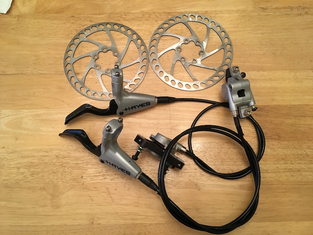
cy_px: 118
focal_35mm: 29
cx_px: 156
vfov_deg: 48.2
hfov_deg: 61.7
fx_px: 262
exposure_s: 1/17
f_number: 2.2
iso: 200
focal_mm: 4.15
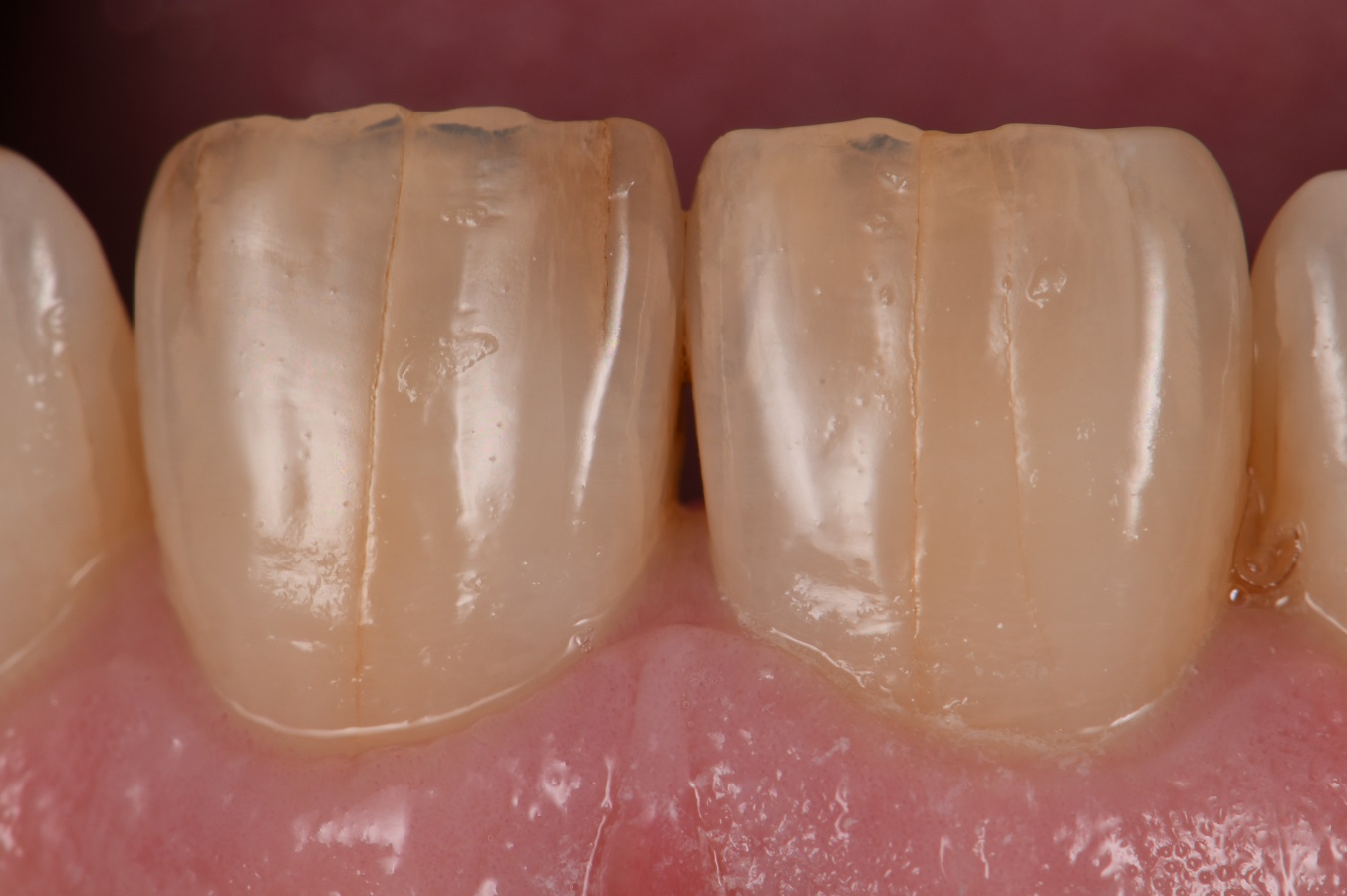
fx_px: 5871
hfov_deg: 13.1
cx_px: 674
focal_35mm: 157
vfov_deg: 8.7
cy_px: 448
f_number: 32
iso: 200
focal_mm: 105
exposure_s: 1/160
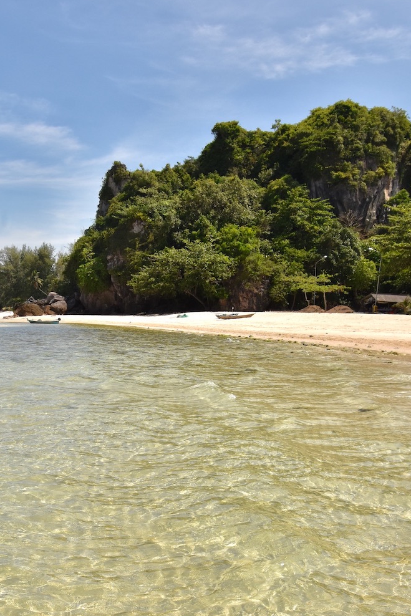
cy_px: 444
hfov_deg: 32.4
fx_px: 702
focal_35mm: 41
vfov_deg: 46.1
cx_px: 147
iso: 400
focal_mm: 18
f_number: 7.1
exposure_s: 1/1600
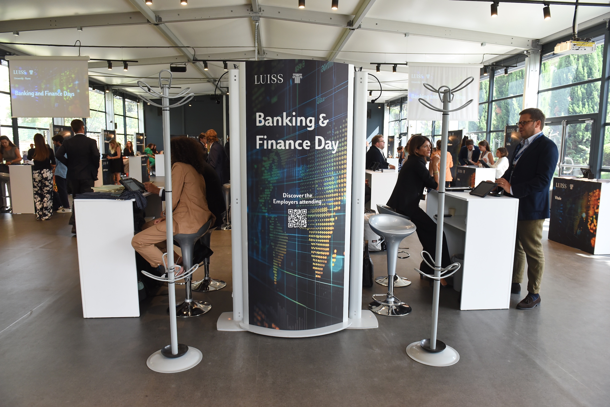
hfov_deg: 73.7
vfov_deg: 53.1
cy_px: 204
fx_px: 407
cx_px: 305
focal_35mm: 24
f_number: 4.5
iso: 1250
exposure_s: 1/200
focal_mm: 24
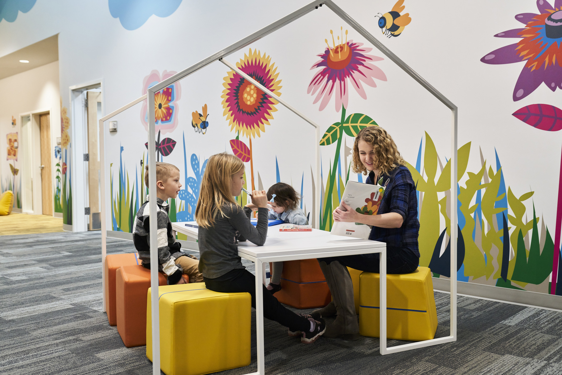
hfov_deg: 55.8
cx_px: 281
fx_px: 531
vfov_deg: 38.9
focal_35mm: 34
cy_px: 188
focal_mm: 34
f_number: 4.5
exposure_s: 1/60
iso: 640
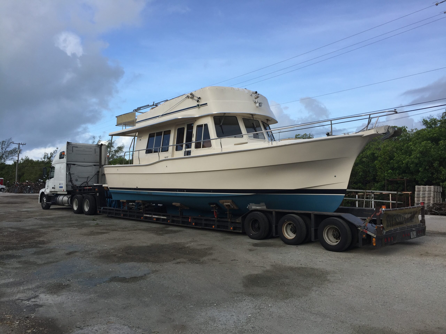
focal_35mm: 29
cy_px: 167
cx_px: 223
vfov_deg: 48.2
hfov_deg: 61.7
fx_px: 374
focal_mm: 4.15
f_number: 2.2
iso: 32
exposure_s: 1/842
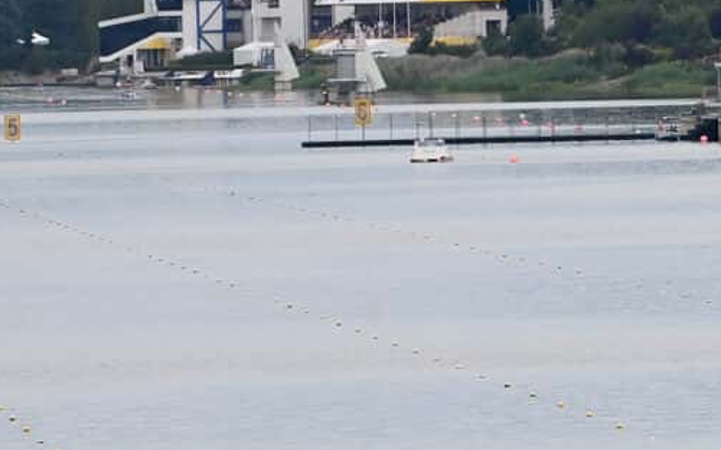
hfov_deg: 2.9
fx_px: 14279
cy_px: 515
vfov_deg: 1.8
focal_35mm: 727
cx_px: 1032
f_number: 5.6
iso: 800
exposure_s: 1/2000
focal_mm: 180
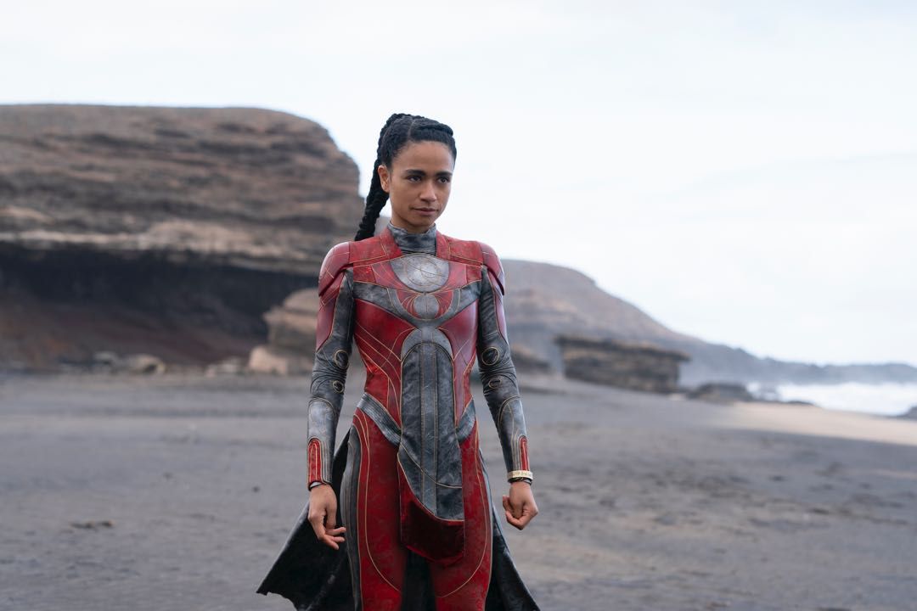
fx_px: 1783
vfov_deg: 19.5
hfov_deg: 28.8
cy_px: 306
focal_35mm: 70
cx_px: 458
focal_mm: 70
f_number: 4
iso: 320
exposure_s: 1/640
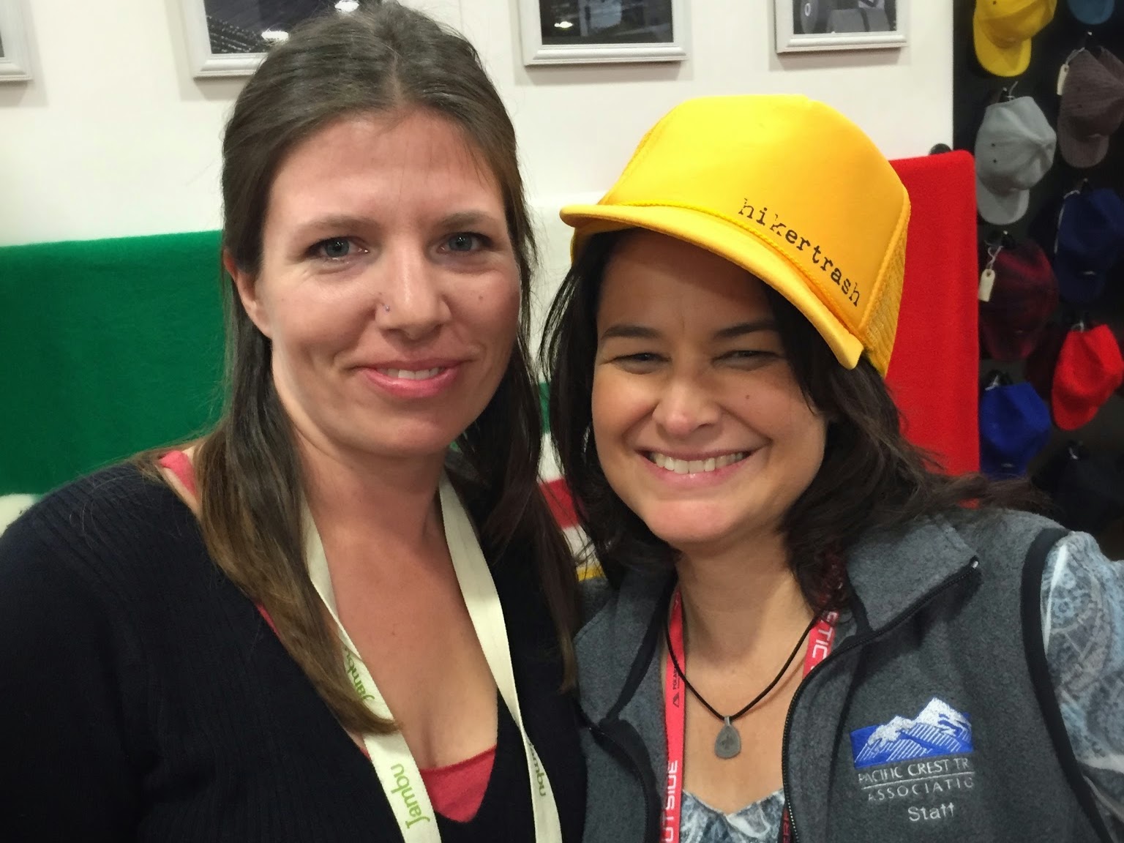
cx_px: 562
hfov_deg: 61.7
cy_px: 422
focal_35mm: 29
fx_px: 942
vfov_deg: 48.2
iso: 160
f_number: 2.2
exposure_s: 1/30
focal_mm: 4.15
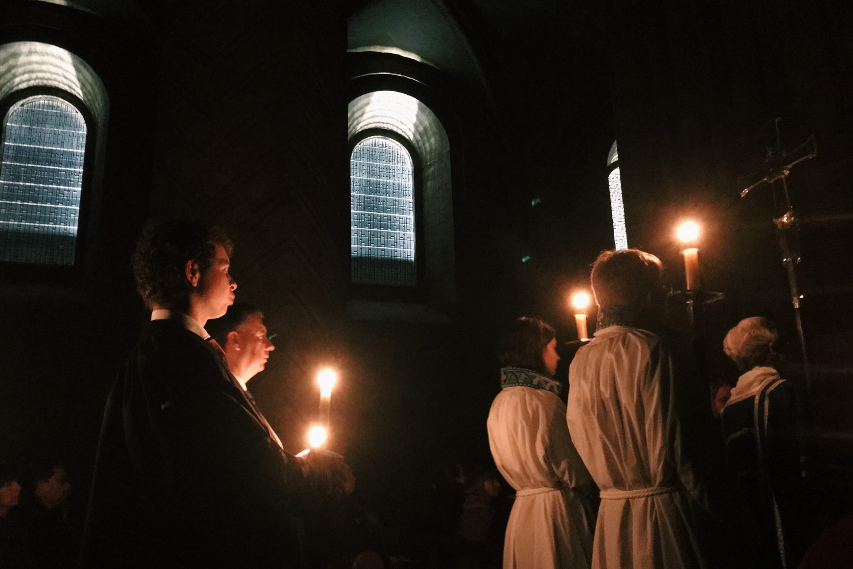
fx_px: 711
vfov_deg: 43.6
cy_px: 310
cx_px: 419
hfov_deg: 61.9
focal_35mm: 30
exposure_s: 1/4
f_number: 1.8
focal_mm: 3.99
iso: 500
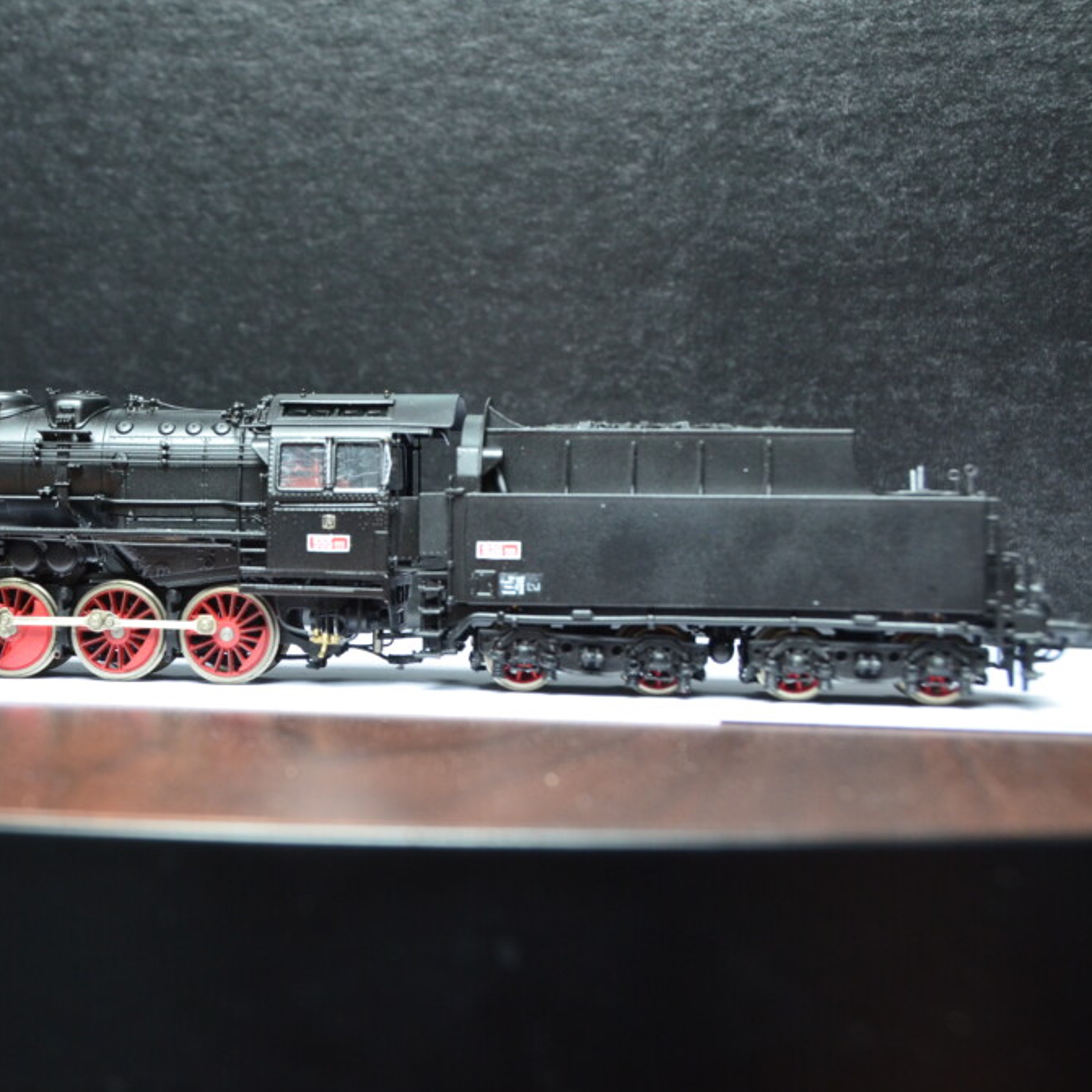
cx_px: 306
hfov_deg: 25.9
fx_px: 2356
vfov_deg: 26.1
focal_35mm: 66
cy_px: 545
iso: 800
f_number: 7.1
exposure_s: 1/30
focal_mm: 34
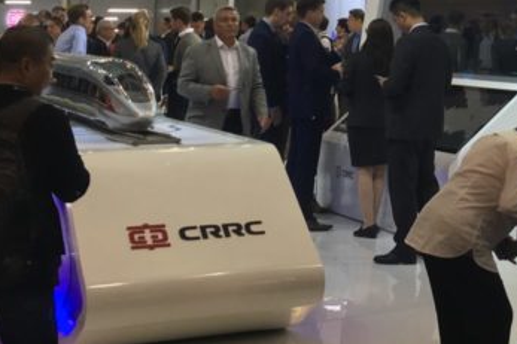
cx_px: 563
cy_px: -121
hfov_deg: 21.7
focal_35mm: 89
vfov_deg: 14.6
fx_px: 1277
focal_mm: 4.15
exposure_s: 1/50
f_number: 2.2
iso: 25
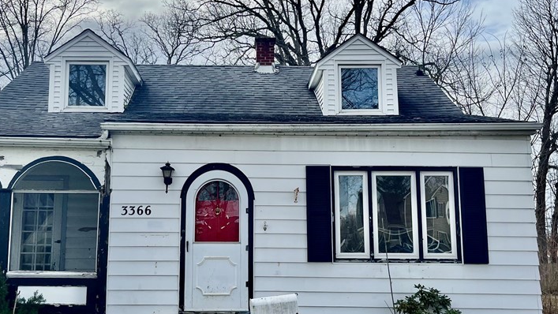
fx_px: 607
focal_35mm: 41
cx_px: 245
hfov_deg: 49.3
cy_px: 167
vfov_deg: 29.0
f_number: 1.6
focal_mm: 5.1
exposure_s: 1/3311
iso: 50
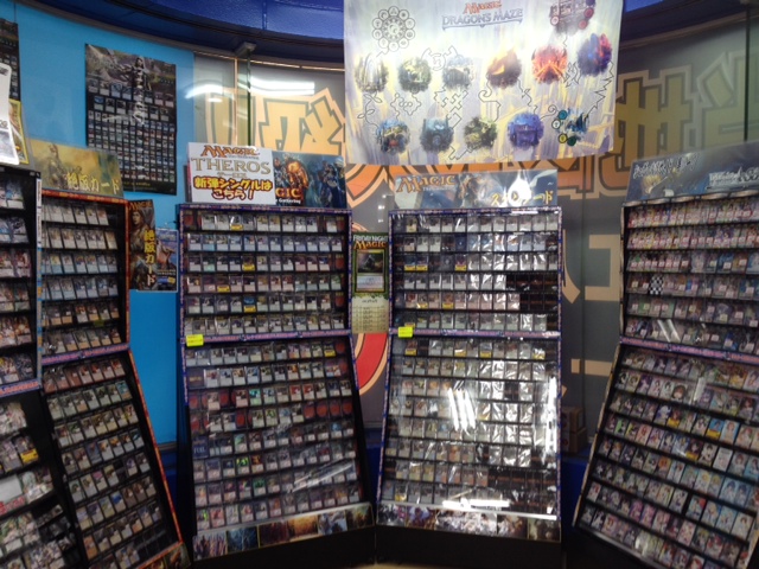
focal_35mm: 35
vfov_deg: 40.7
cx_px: 380
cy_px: 284
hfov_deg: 52.6
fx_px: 767
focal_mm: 4.28
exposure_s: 1/40
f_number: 2.4
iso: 64
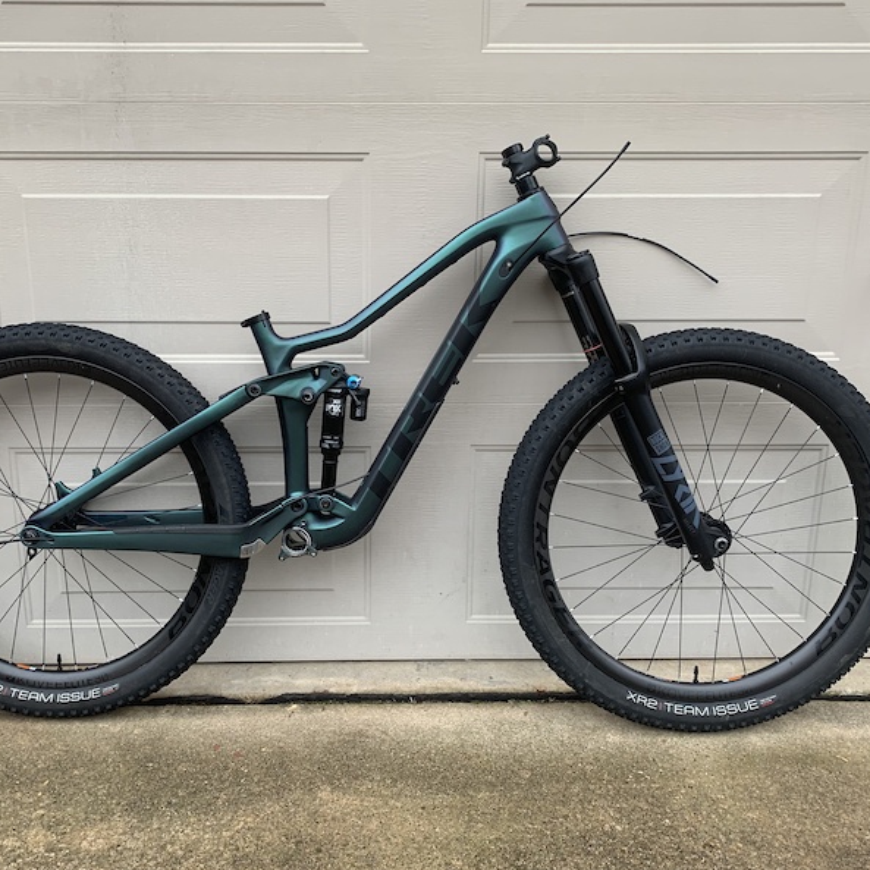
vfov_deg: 52.5
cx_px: 376
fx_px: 881
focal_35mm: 31
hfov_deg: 52.4
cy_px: 434
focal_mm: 4.25
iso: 50
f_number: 1.8
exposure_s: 1/121
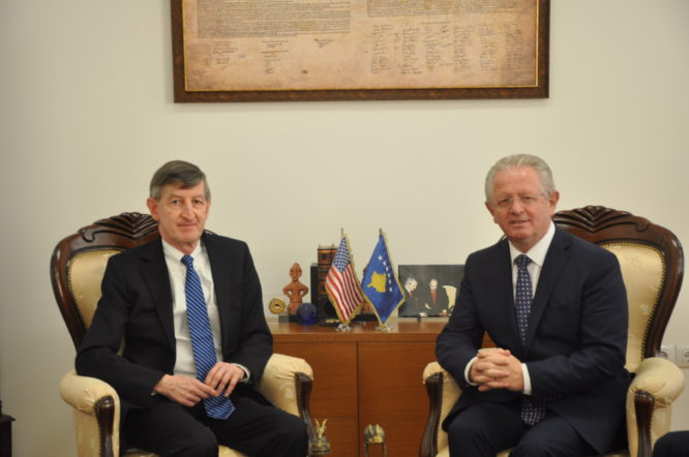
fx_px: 1491
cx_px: 344
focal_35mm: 78
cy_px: 228
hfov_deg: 26.0
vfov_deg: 17.4
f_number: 5
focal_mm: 52
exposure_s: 1/13
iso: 400
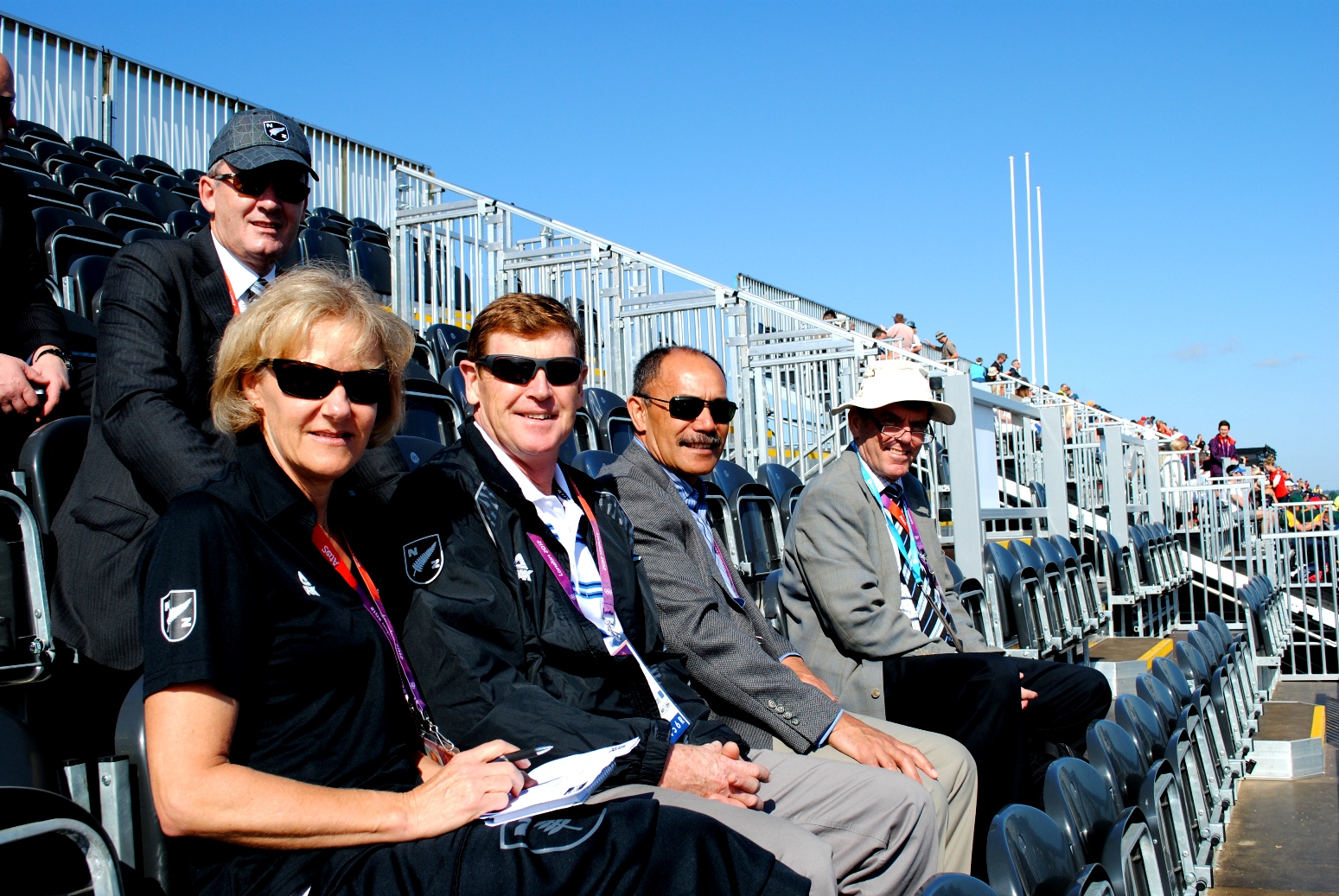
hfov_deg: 53.1
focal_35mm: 36
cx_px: 670
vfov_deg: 37.0
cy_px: 448
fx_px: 1341
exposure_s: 1/320
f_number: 8
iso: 100
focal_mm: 24
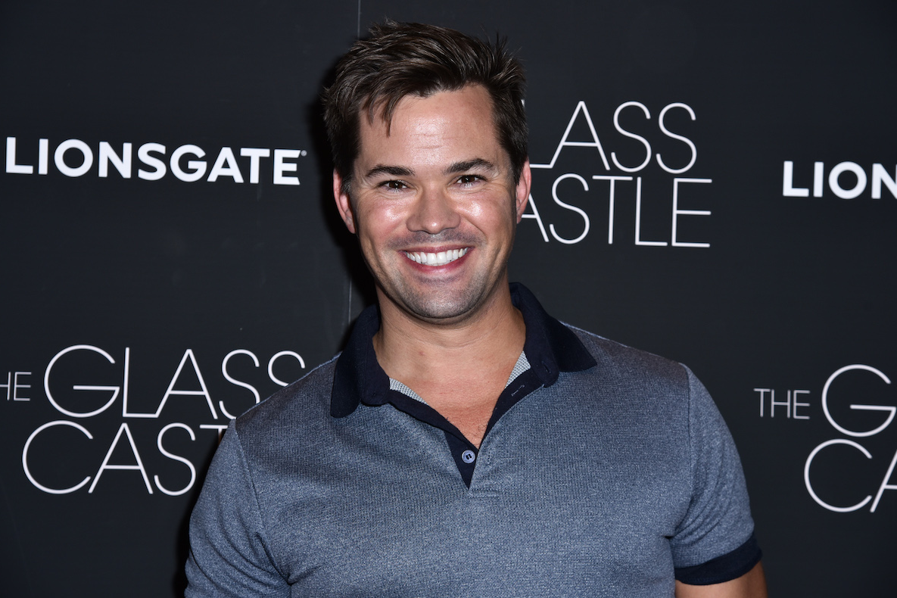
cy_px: 297
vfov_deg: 17.3
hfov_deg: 25.7
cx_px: 449
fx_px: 1968
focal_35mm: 79
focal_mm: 78
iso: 500
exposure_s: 1/200
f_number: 7.1
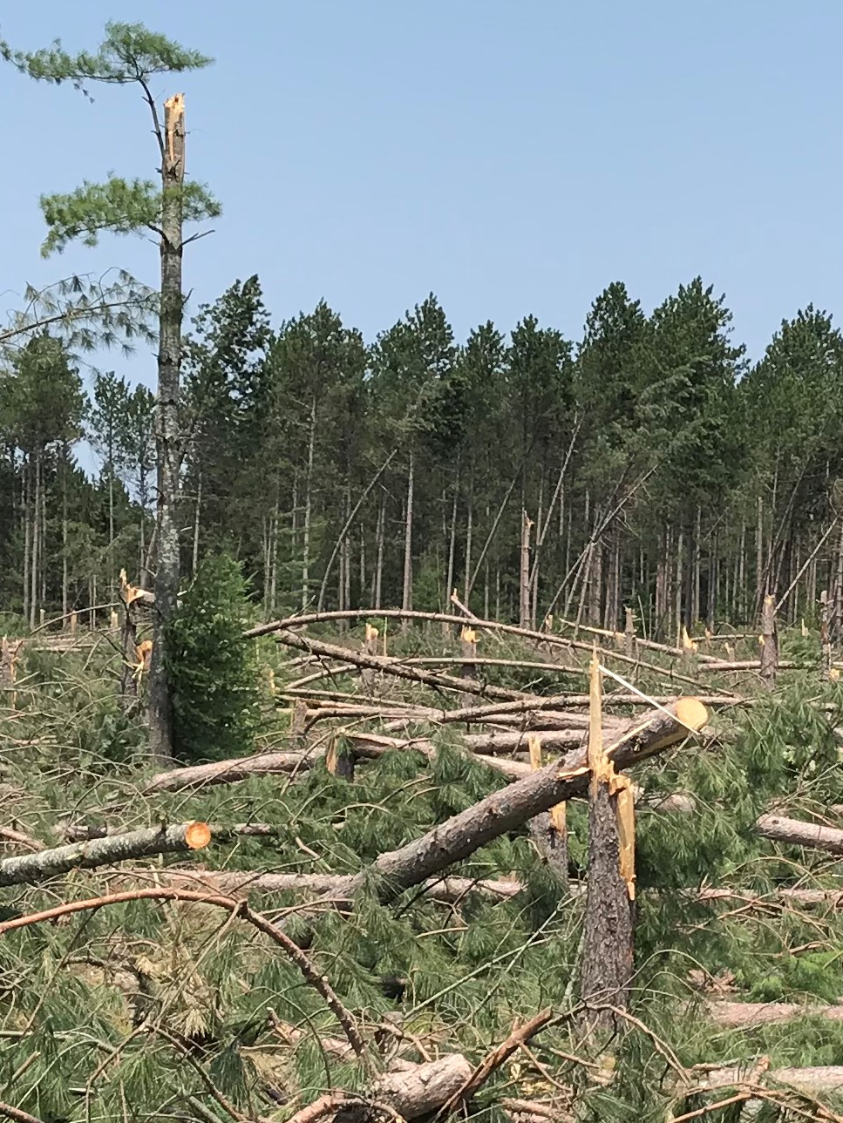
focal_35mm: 28
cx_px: 422
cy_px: 562
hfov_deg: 49.8
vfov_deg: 63.4
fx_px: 909
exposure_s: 1/1916
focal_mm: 3.99
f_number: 1.8
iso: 20
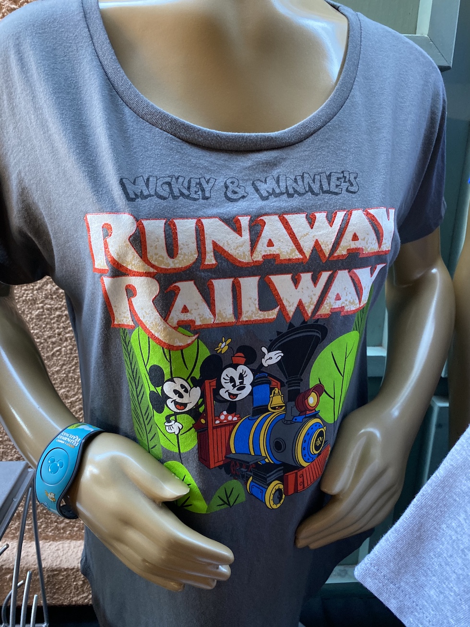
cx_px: 235
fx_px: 471
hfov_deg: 53.1
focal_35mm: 26
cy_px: 314
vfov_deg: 67.3
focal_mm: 4.25
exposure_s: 1/60
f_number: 1.8
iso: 320
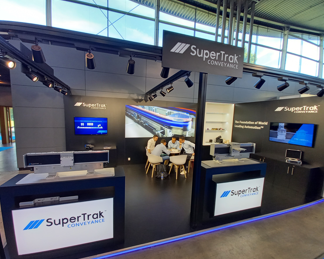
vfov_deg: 88.0
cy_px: 129
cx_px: 152
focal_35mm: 14
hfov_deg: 100.6
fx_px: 134
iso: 50
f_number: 2.2
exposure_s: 1/50
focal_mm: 1.42
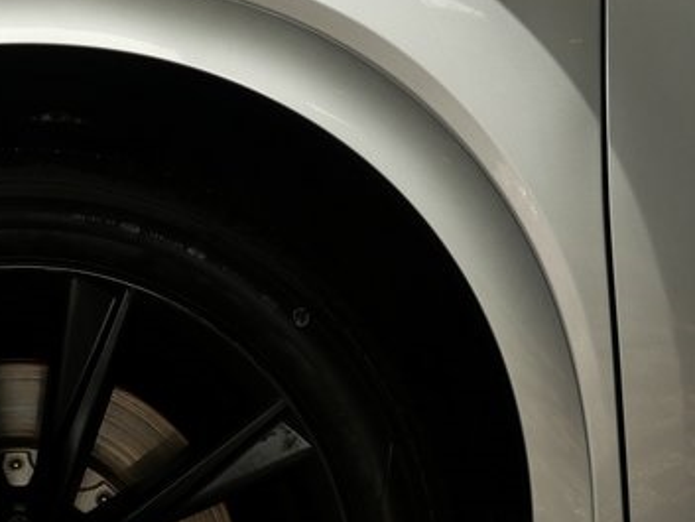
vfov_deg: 16.7
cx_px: -14
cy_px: 510
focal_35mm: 87
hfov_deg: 21.6
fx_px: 1747
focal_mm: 15
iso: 250
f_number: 5
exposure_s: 1/200
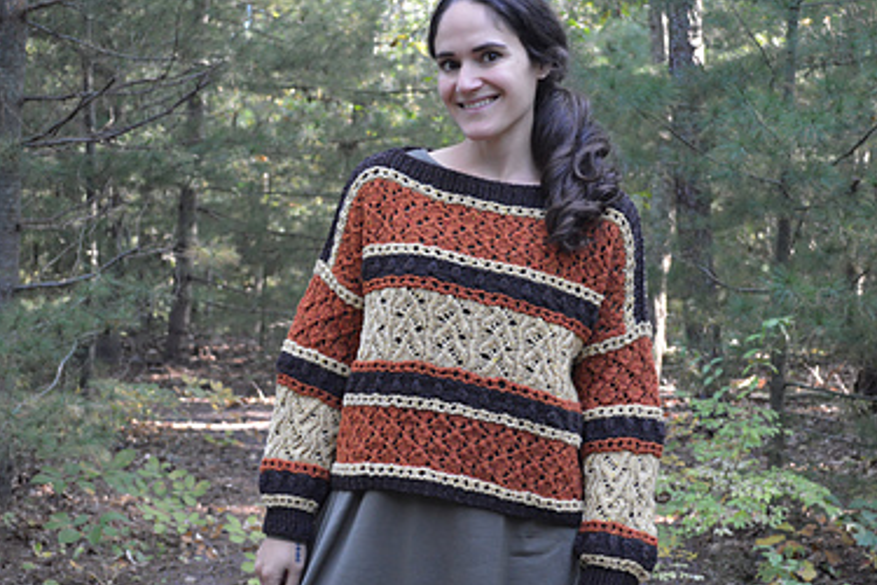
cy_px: 289
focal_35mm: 60
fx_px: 1462
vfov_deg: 22.6
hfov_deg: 33.4
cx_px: 458
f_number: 4.5
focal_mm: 30
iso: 1000
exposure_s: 1/15
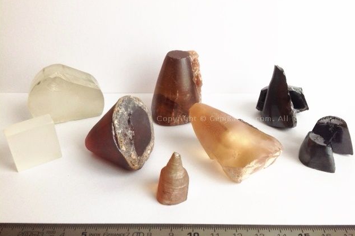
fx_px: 365
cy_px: 123
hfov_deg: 51.9
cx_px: 179
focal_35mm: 37
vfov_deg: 35.9
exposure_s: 1/24
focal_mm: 4.28
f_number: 2.4
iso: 50
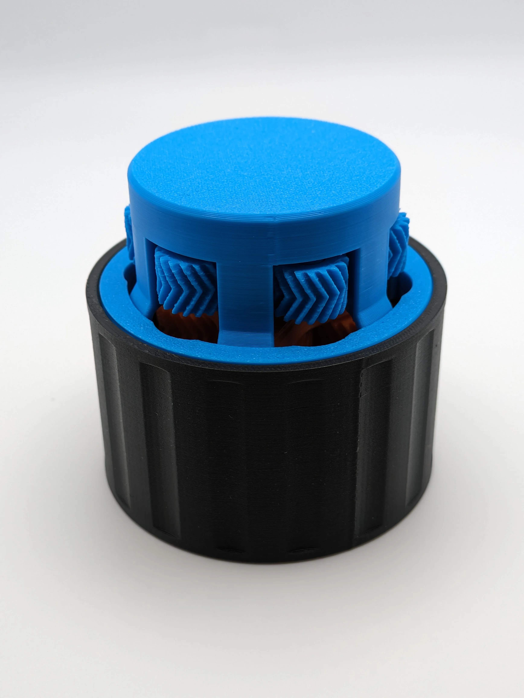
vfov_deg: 37.5
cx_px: 262
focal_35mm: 51
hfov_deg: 28.6
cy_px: 349
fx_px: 1029
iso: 45
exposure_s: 1/144
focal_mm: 5.43
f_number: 1.89
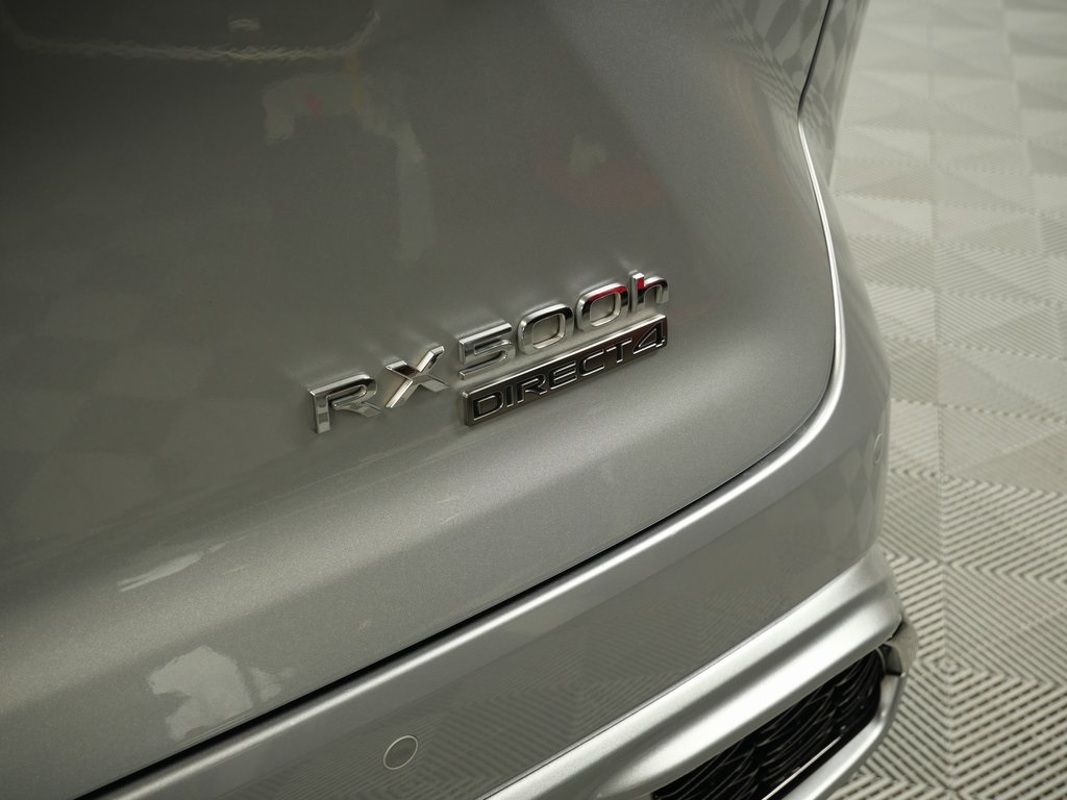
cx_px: 534
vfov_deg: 32.9
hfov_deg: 42.9
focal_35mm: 44
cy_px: 400
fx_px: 1356
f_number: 5
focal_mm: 22
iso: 250
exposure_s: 1/200
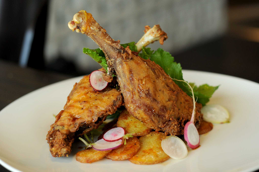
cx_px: 130
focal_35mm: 75
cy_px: 86
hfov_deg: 27.0
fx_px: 539
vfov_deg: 18.1
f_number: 2.5
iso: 400
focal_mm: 50
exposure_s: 1/320
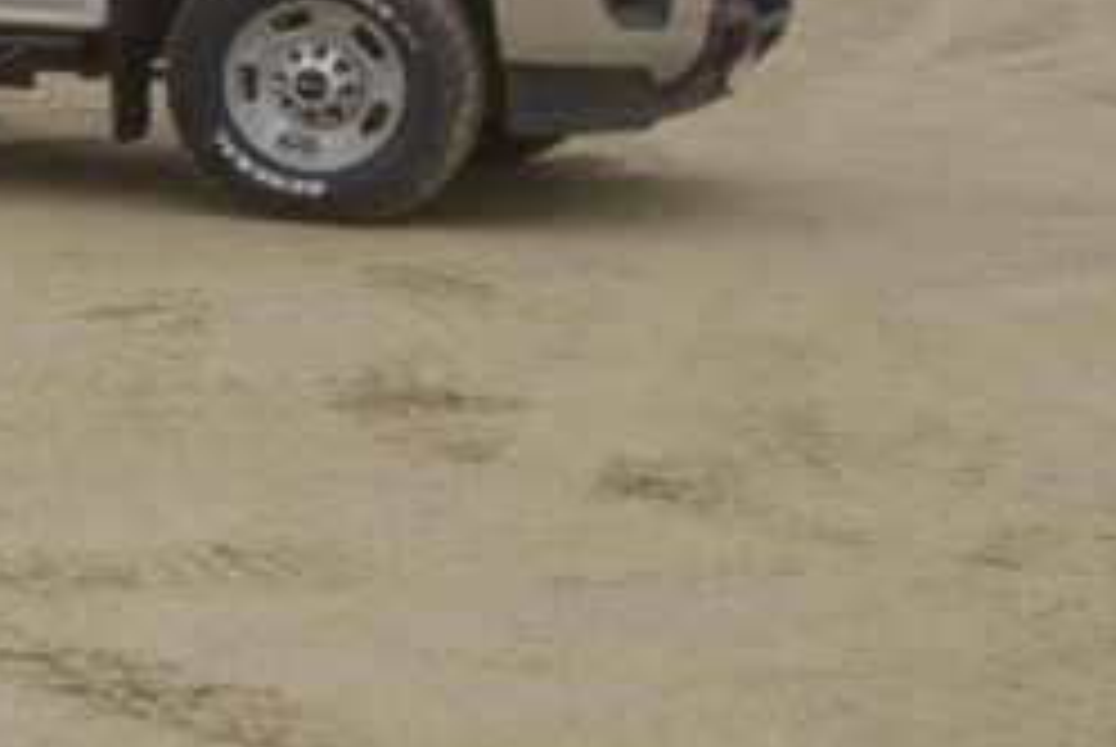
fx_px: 4655
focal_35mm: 150
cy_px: -250
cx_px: -1534
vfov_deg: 9.0
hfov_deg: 11.4
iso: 640
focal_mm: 31
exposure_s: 1/125
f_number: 22
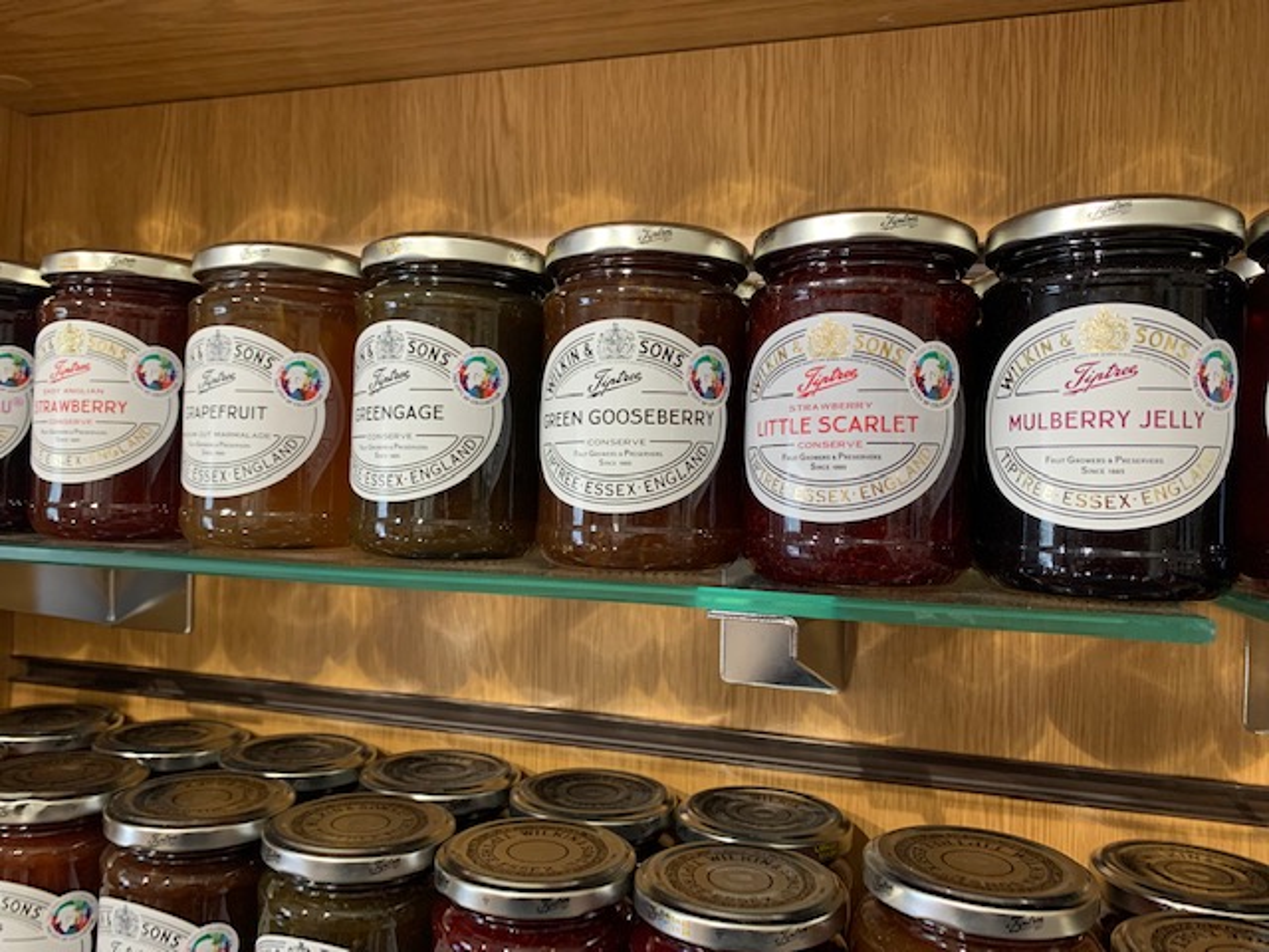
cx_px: 634
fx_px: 953
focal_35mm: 26
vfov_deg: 53.1
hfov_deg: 67.3
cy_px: 476
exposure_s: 1/50
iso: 200
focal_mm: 4.25
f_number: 1.8
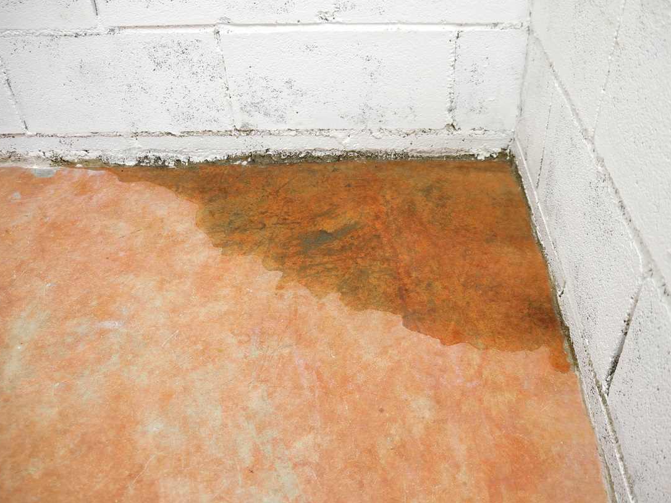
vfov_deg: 46.8
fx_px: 581
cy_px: 247
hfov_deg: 59.8
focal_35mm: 30
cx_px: 369
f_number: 3.5
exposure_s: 1/20
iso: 400
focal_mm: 18
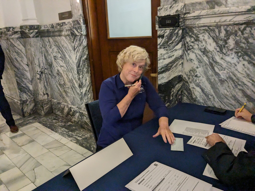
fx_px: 199
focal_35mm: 27
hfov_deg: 65.3
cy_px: 96
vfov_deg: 51.4
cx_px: 128
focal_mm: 4.38
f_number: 1.73
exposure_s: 1/120
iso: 860
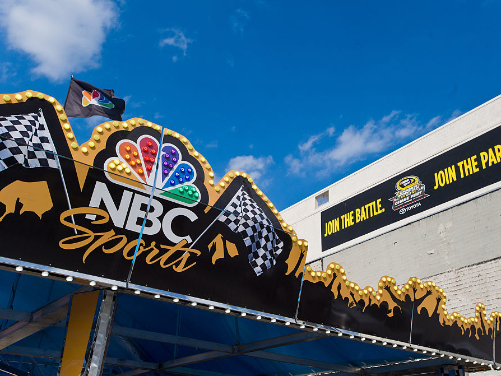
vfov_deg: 43.0
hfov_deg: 55.3
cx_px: 266
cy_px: 190
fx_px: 478
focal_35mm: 33
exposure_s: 1/2000
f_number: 9
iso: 800
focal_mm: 30
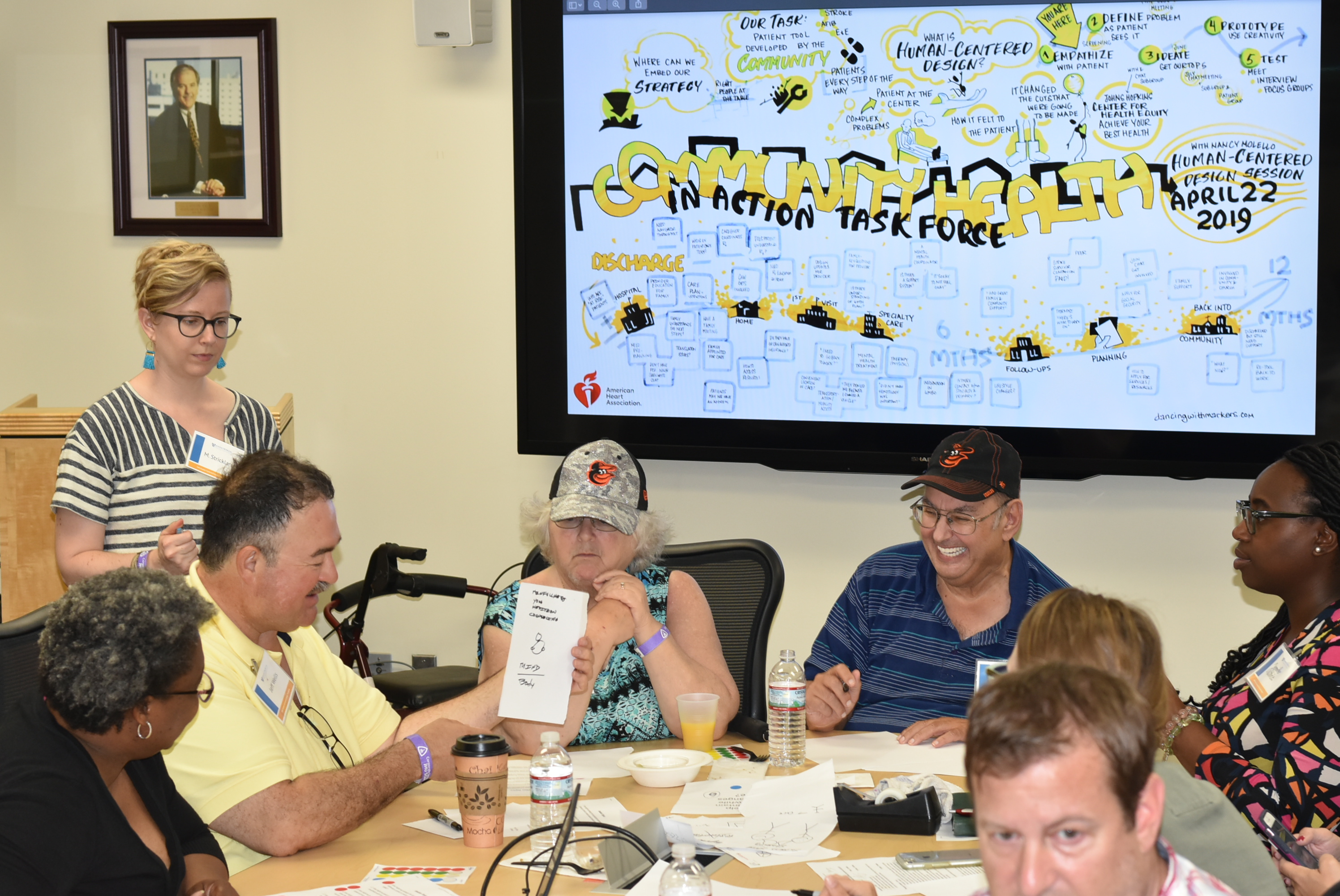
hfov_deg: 27.0
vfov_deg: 18.2
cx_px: 670
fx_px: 2794
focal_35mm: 75
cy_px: 448
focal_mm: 50
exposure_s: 1/100
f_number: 5
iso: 800
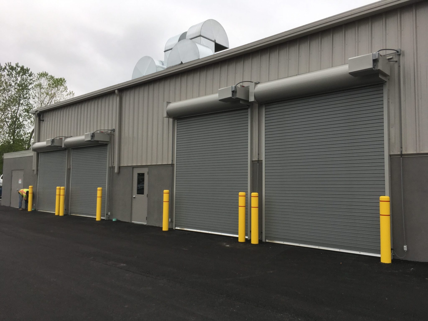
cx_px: 214
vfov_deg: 48.2
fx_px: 359
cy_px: 160
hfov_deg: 61.7
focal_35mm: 29
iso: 25
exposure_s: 1/478
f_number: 2.2
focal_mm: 4.15
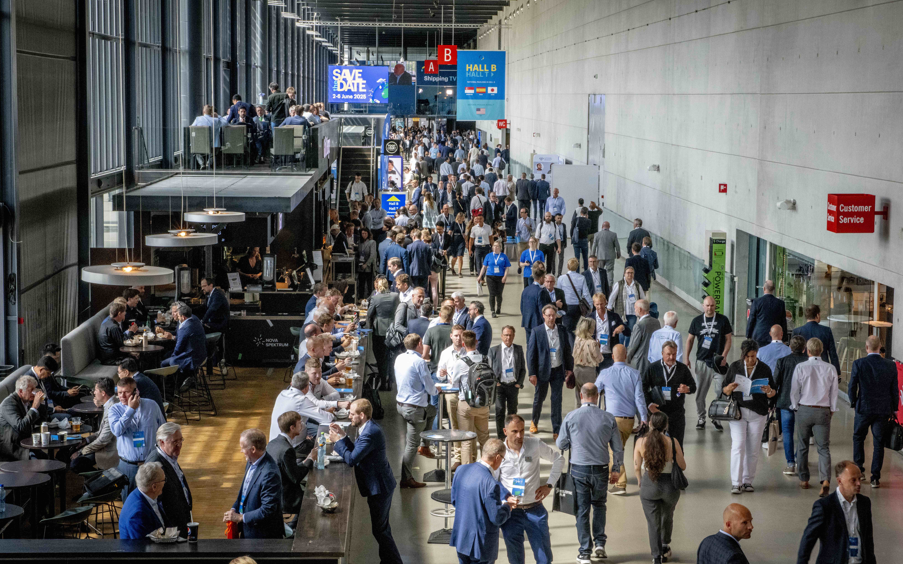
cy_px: 289
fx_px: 1821
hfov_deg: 27.8
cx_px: 449
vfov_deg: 17.6
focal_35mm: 74
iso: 4000
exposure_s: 1/60
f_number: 22
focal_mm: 70
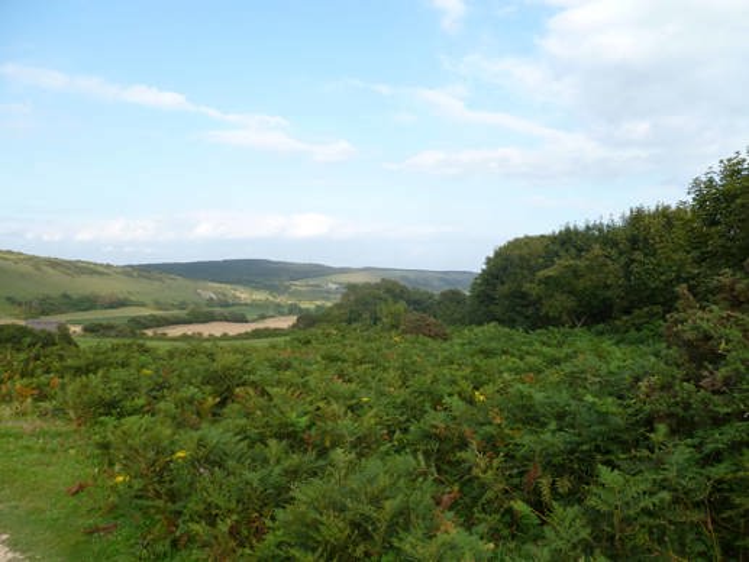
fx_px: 606
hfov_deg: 63.4
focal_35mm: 28
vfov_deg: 49.8
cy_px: 281
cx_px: 374
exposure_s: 1/320
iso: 80
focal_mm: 5
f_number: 3.3
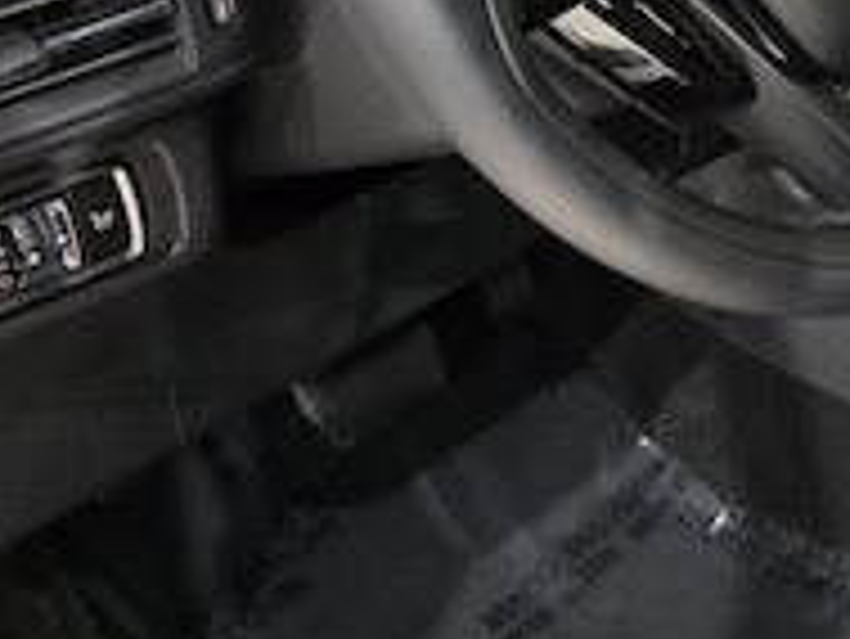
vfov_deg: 18.7
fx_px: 1917
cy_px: 122
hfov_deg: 23.5
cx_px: 931
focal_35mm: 78
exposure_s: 1/60
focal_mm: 6.3
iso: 1250
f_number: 1.7
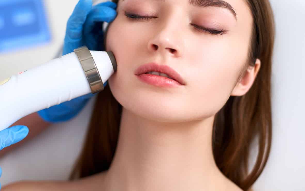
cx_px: 123
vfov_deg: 17.8
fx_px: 607
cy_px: 65
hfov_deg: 28.2
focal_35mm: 73
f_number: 2.5
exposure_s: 1/160
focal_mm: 50
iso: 100
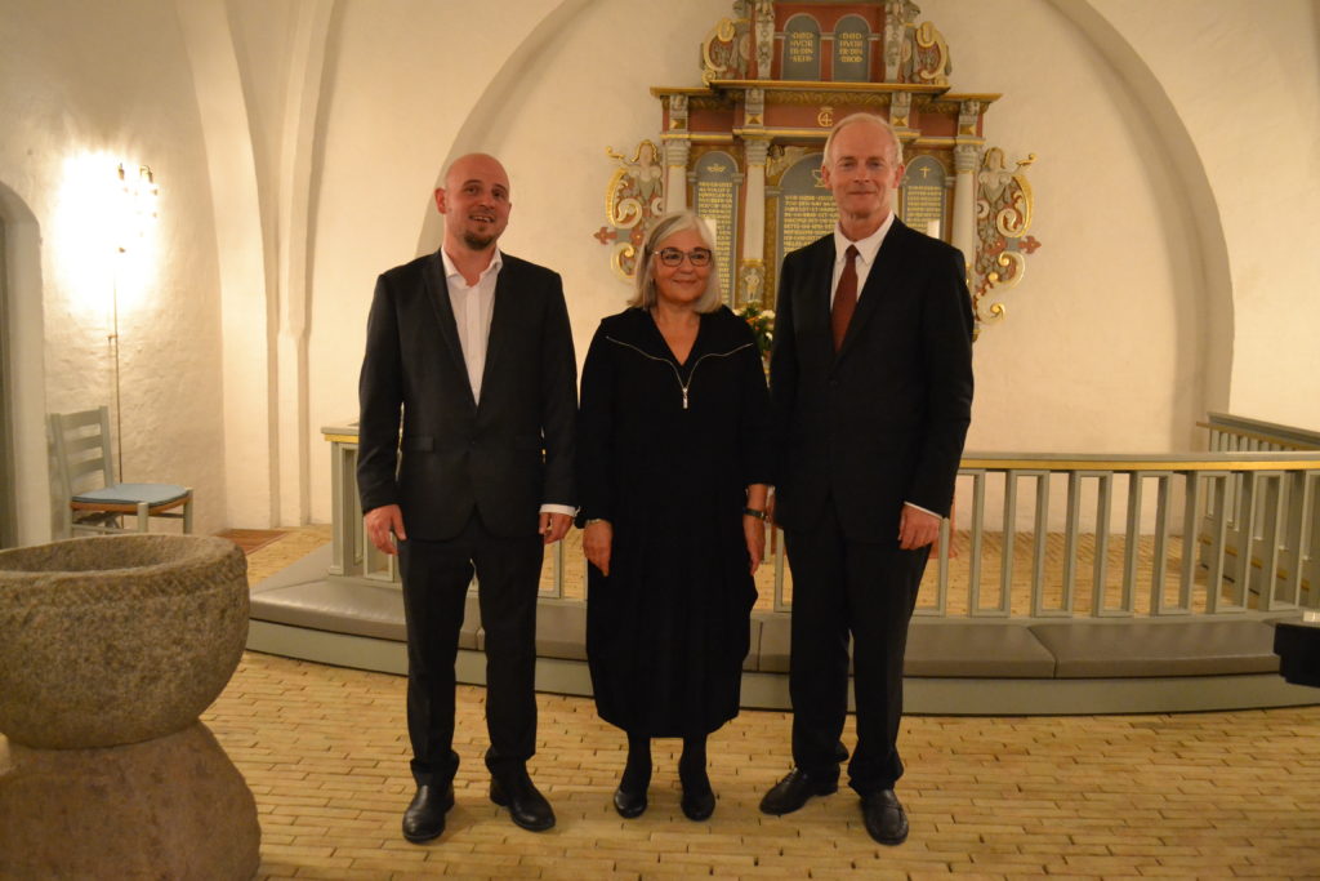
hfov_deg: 61.9
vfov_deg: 43.6
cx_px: 660
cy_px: 440
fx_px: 1100
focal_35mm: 30
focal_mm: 20
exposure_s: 1/40
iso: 3200
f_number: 3.8
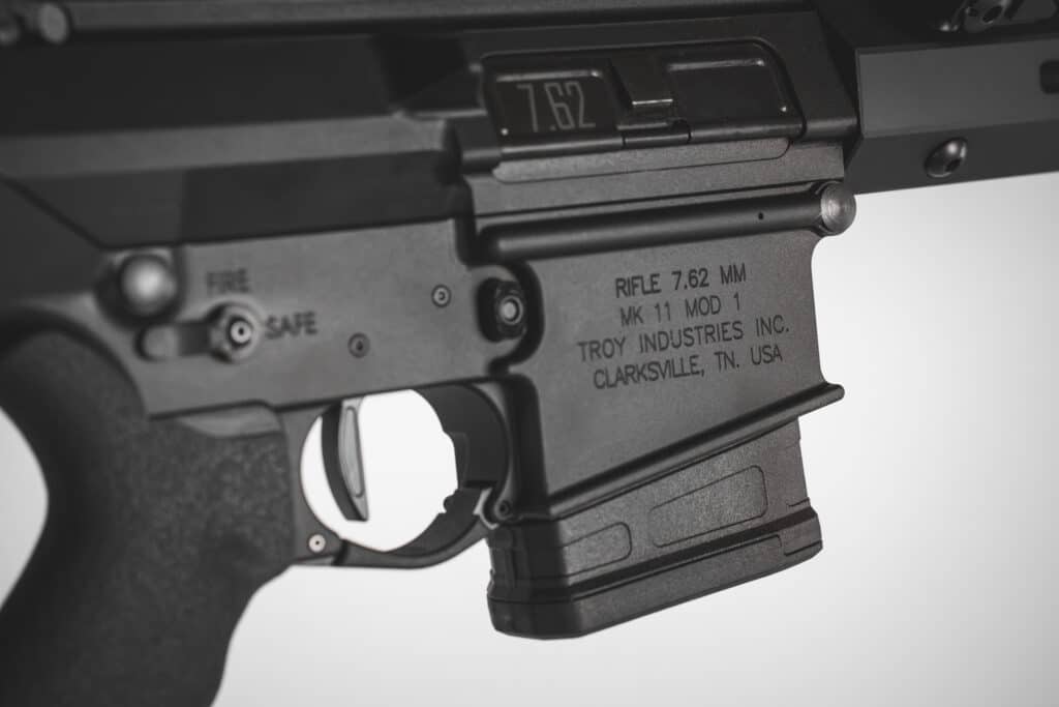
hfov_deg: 22.9
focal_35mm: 89
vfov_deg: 15.4
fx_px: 2618
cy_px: 354
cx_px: 530
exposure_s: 1/500
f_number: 8
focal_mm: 89
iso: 8000
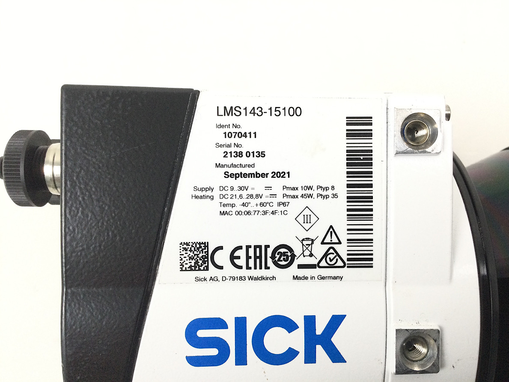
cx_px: 254
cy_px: 191
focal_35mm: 31
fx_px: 456
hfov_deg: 58.3
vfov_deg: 45.4
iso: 40
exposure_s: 1/33
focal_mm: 3.3
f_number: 2.4
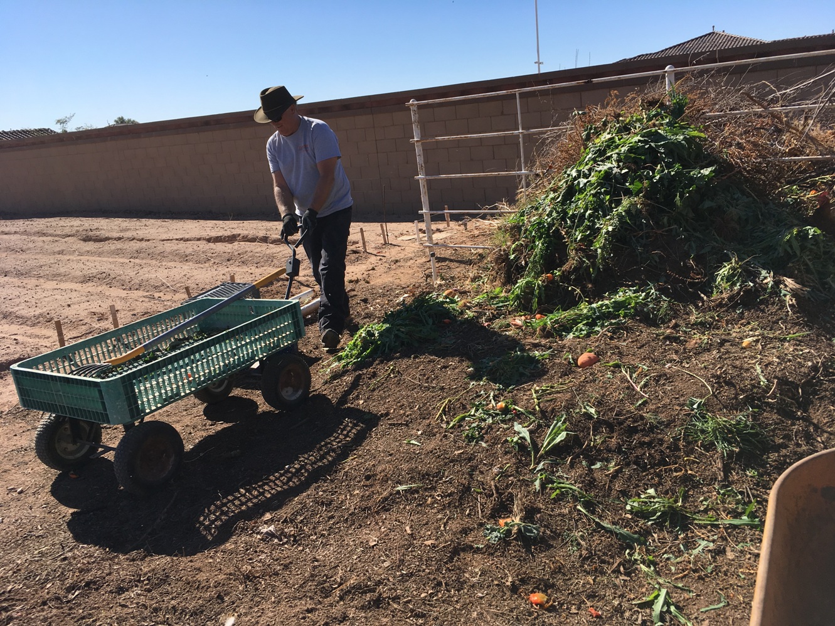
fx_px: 699
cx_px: 418
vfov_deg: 48.2
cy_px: 313
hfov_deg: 61.7
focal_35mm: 29
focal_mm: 4.15
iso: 25
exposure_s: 1/1425
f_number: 2.2
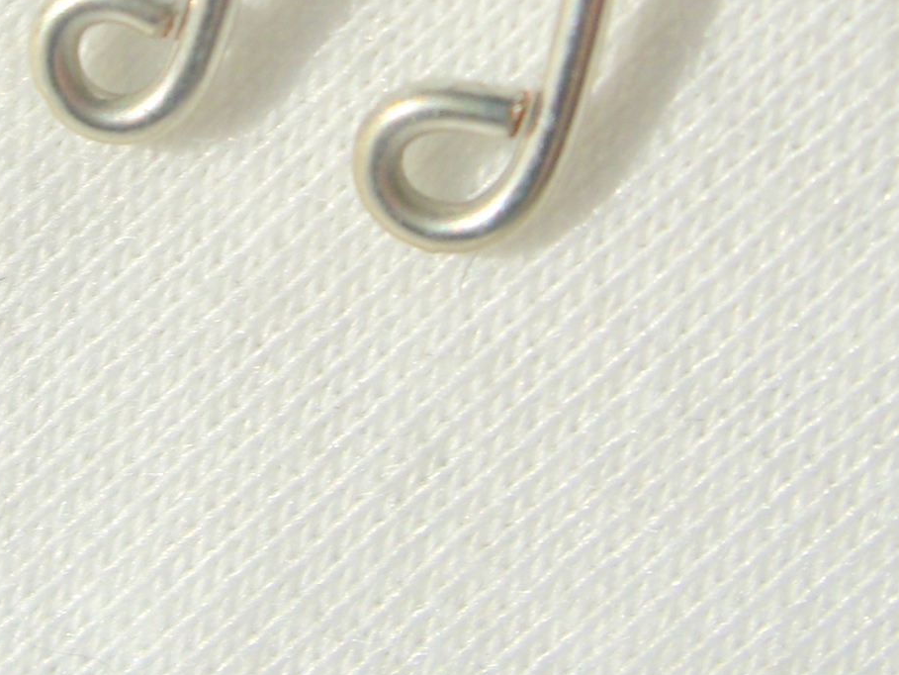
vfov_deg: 13.7
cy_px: 14
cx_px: 337
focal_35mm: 107
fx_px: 2779
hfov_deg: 18.3
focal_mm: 7.9
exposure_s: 1/200
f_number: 5.6
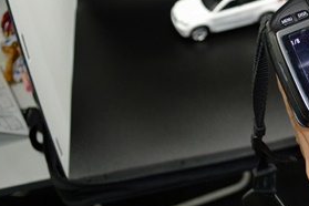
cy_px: 54
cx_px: 317
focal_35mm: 58
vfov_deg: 23.2
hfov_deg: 31.6
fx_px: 498
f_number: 3.5
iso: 450
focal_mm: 18
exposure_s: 1/60
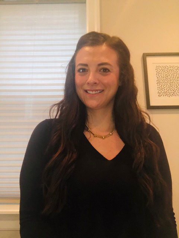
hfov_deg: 44.2
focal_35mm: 32
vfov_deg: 56.8
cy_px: 119
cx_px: 90
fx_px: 220
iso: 250
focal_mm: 2.87
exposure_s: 1/30
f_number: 2.2
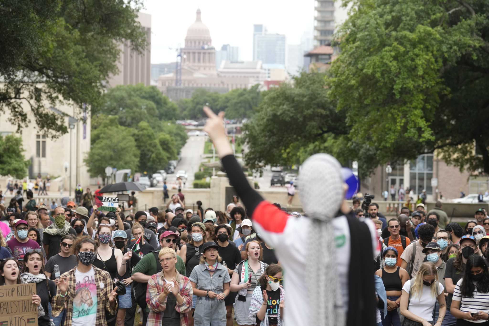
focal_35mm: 101
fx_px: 1372
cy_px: 163
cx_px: 244
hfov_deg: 20.2
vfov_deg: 13.6
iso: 640
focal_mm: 101
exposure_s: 1/2500
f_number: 3.5
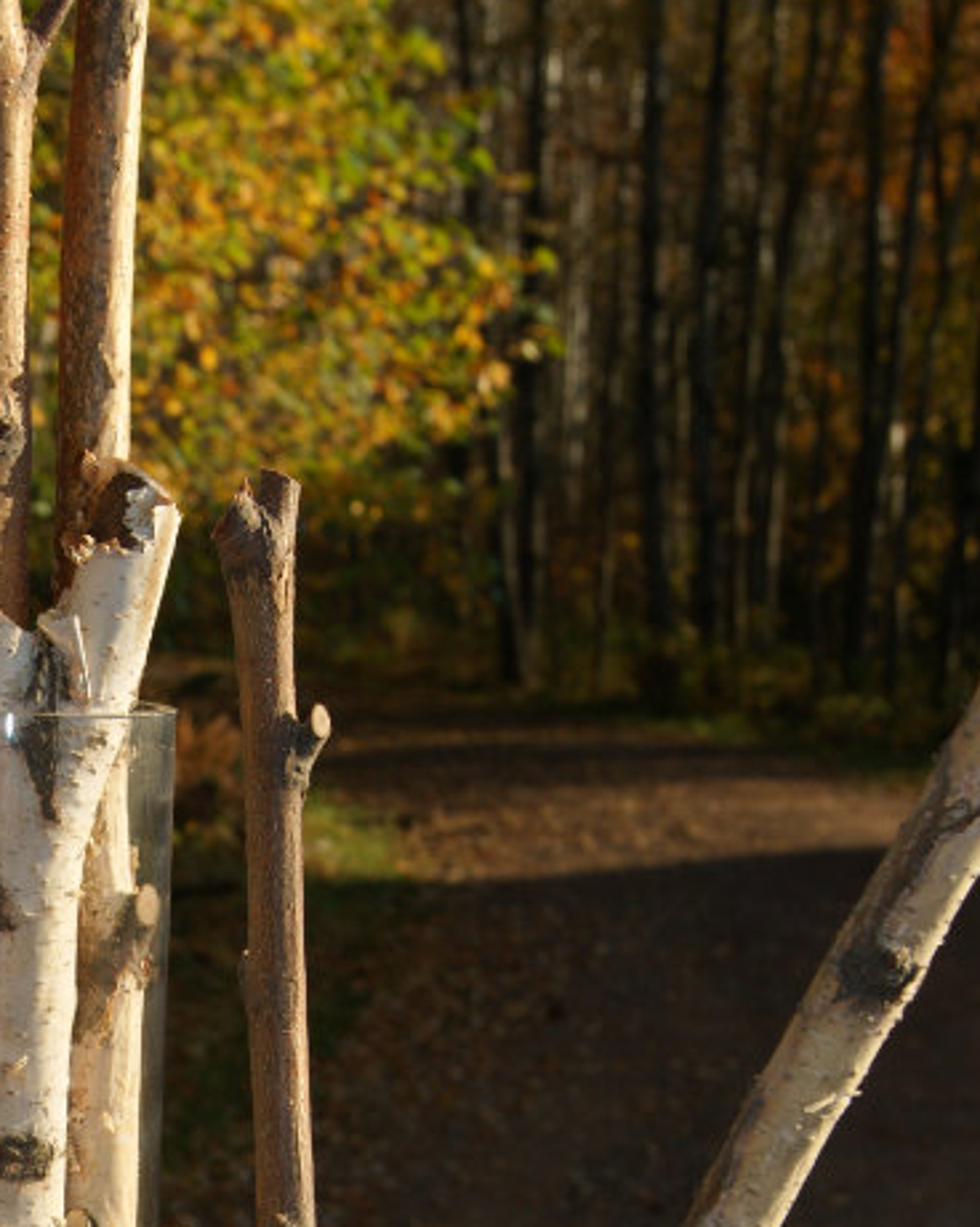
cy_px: 1347
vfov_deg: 16.9
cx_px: -81
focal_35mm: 110
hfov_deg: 13.7
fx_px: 3993
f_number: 8
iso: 100
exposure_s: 1/160
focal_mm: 30
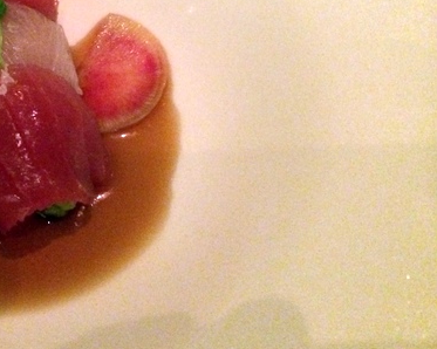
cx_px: 29
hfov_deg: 32.2
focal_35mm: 55
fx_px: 711
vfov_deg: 26.8
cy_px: 46
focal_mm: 4.12
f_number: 2.2
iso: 800
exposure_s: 1/15
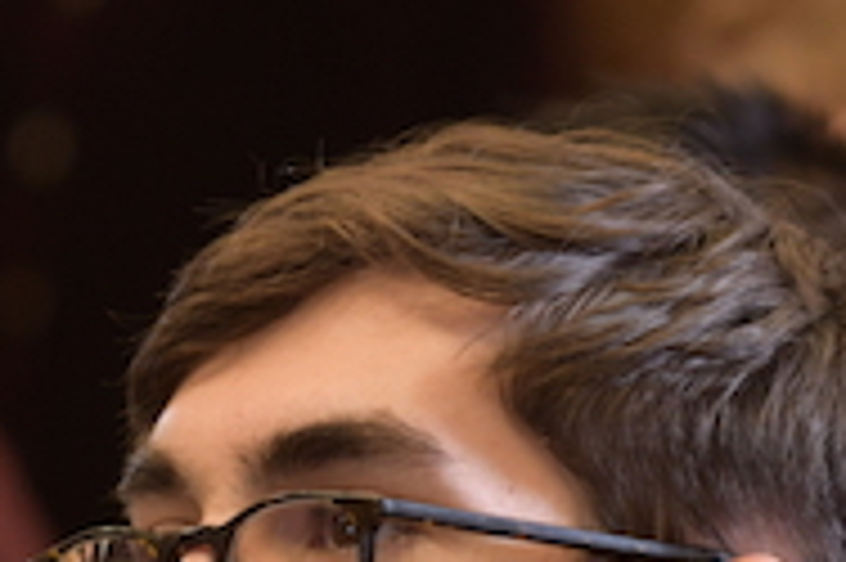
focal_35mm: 574
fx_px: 13477
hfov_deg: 3.6
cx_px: -194
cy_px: 344
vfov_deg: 2.4
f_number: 5.6
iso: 1250
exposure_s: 1/80
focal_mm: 135
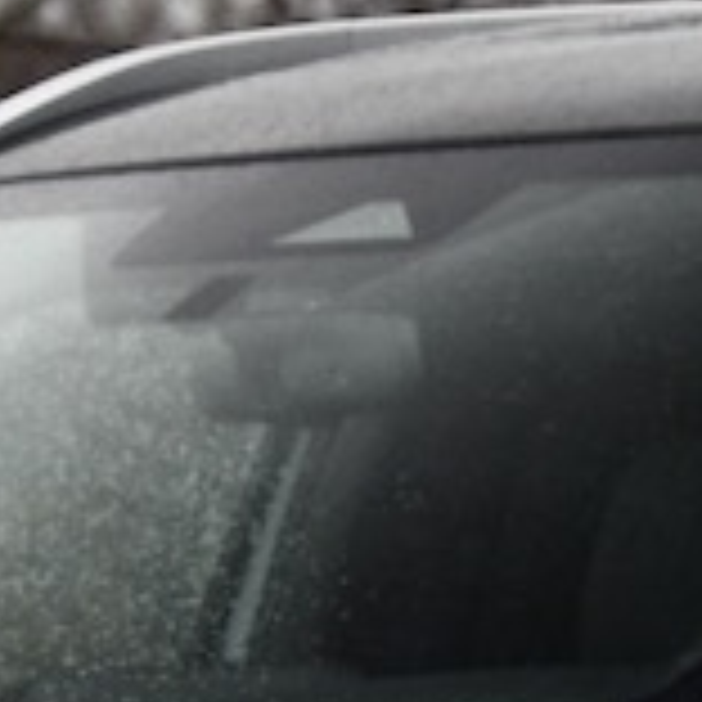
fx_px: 21246
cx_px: 500
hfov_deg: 1.9
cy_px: 963
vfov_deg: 1.9
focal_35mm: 926
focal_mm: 70
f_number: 4.5
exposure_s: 1/125
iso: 200
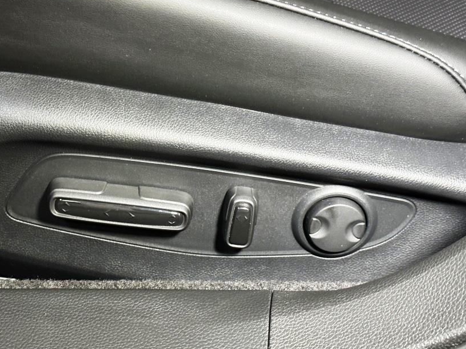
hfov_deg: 32.1
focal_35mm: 60
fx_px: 808
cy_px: 202
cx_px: 196
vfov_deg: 24.4
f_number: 1.78
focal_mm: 6.86
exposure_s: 1/30
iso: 500
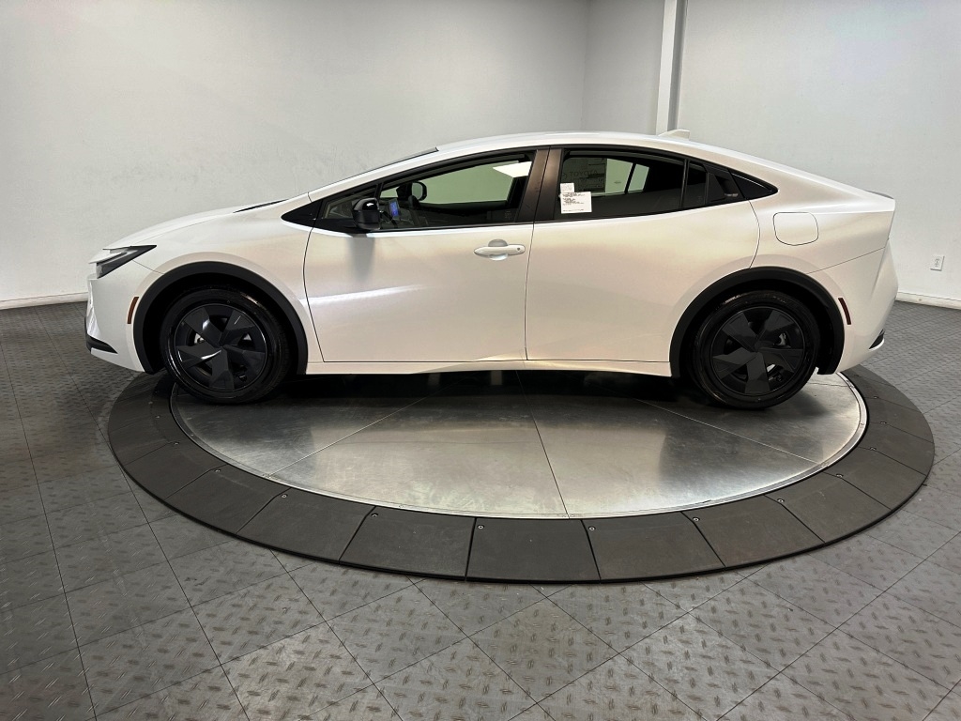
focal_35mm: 24
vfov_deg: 56.8
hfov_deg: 71.6
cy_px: 360
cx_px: 480
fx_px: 666
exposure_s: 1/60
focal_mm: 6.86
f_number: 1.78
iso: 200
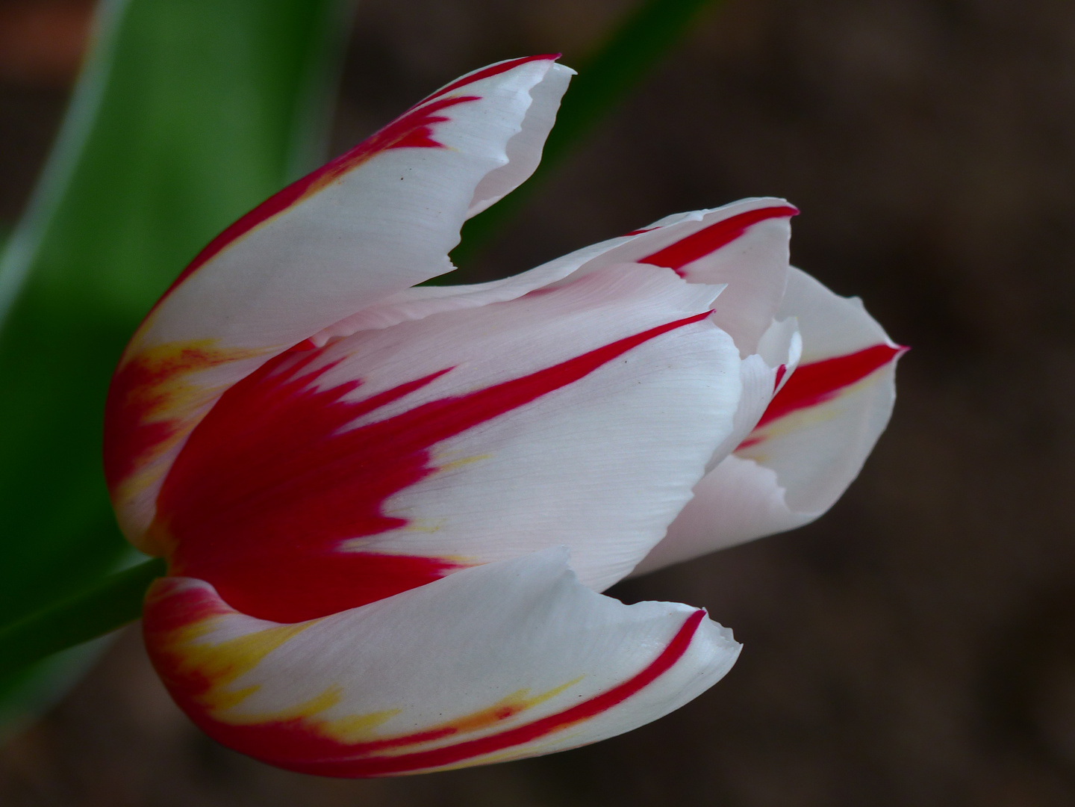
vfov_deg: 2.6
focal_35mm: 576
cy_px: 404
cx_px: 538
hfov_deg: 3.4
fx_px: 17888
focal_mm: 103.7
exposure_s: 1/160
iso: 100
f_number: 3.5
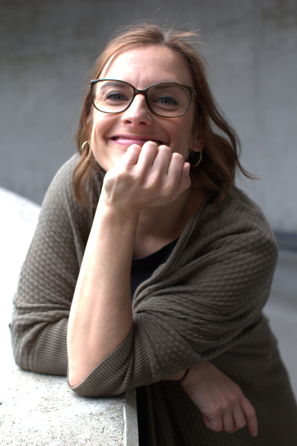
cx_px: 148
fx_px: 582
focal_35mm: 47
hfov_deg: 28.6
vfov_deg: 41.9
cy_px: 223
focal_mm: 30
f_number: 3.2
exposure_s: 1/200
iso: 200
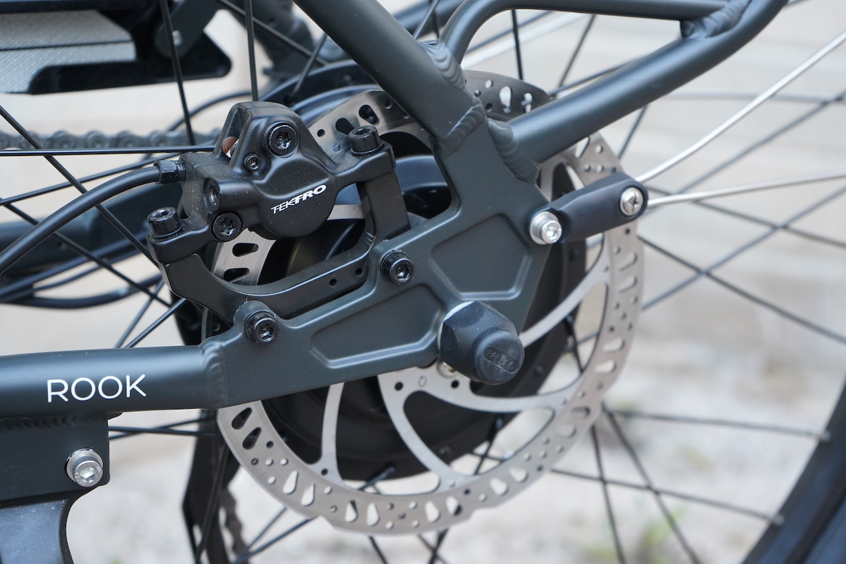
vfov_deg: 20.9
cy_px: 282
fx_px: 1527
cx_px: 423
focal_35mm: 65
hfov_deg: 31.0
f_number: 5.6
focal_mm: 65
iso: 2000
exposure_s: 1/160
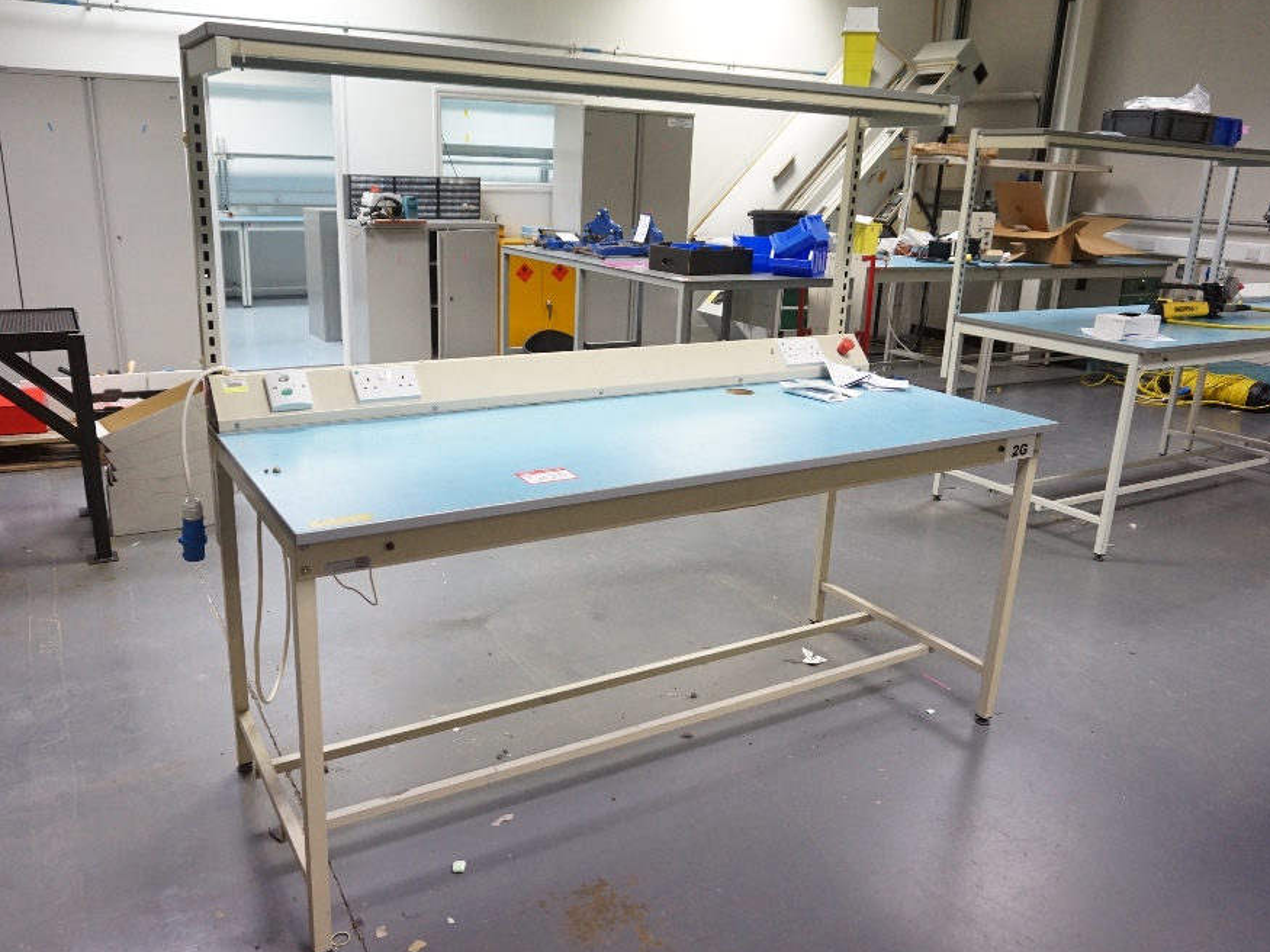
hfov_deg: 65.3
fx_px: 990
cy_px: 487
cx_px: 615
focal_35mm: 27
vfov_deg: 51.3
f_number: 3.5
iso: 2000
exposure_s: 1/160
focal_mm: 16
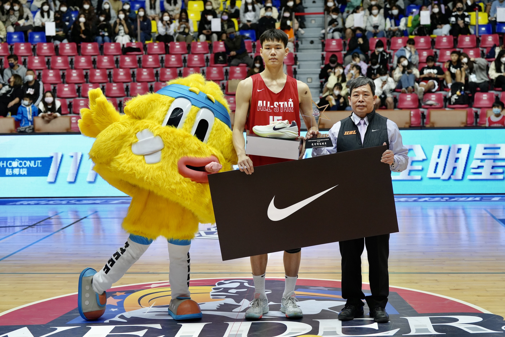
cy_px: 168
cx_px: 252
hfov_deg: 28.8
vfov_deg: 19.5
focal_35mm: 70
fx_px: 982
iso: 1600
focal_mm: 70
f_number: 4
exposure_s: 1/160
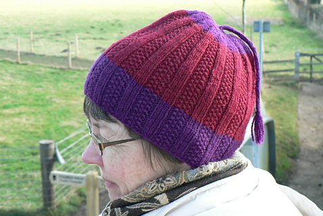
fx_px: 619
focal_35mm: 69
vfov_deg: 19.7
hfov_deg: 29.2
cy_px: 96
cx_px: 169
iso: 80
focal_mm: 10.5
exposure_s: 1/100
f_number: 3.2
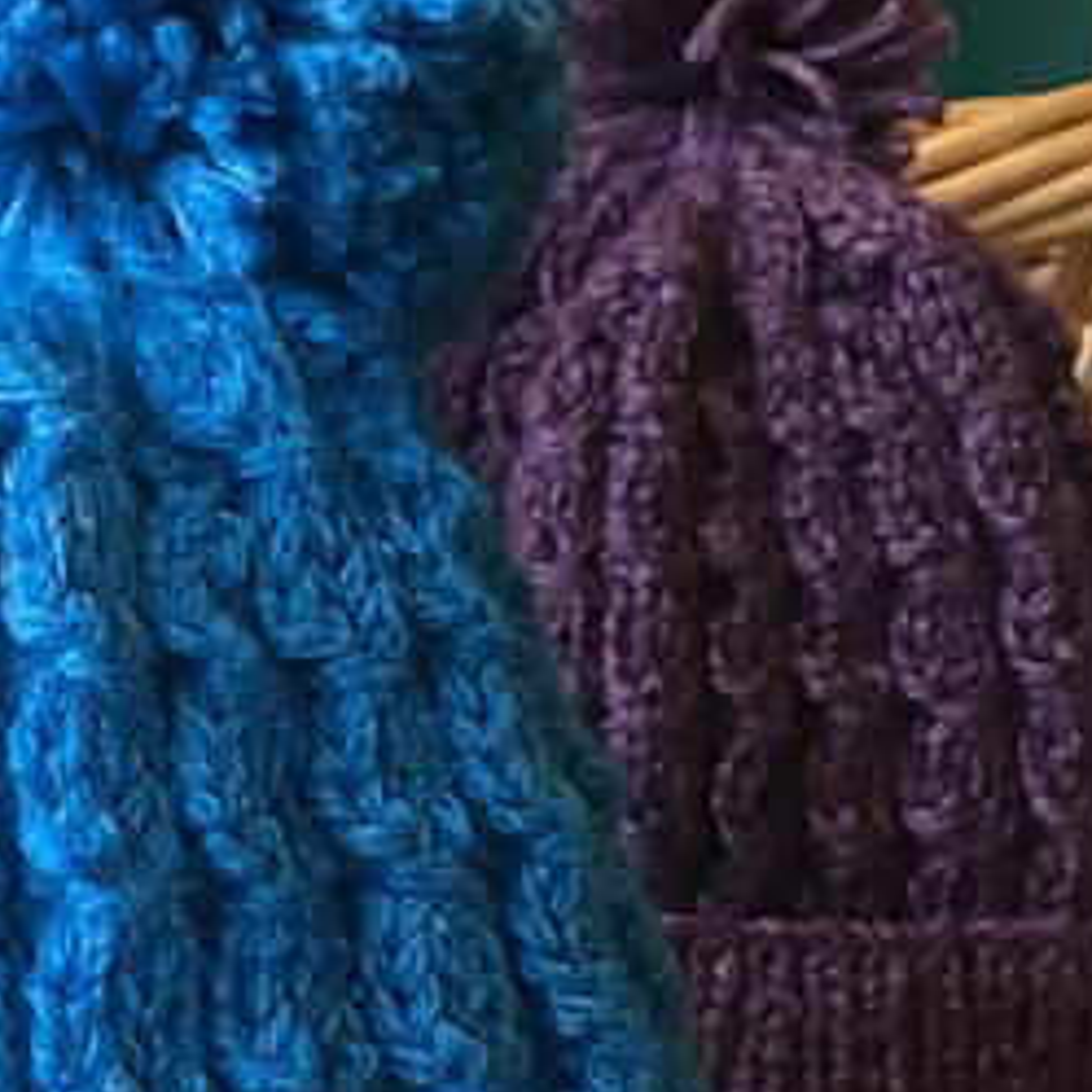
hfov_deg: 25.4
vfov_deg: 25.8
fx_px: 2356
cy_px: 798
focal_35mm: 66
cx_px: 136
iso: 160
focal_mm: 4.15
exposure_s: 1/30
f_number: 2.2
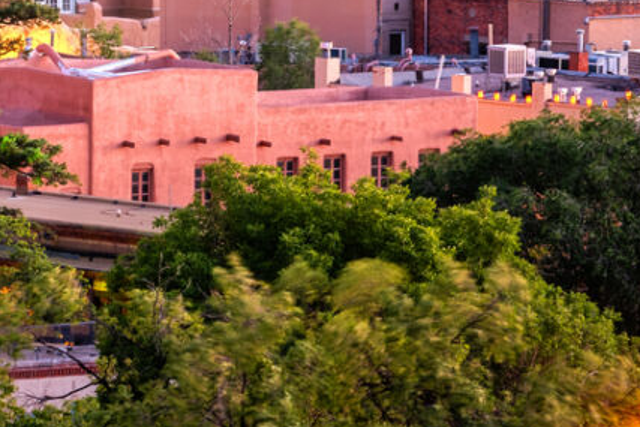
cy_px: -483
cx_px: -397
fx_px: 12910
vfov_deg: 1.9
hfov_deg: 2.8
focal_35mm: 726
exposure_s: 1.6
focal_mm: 155
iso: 64
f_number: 8
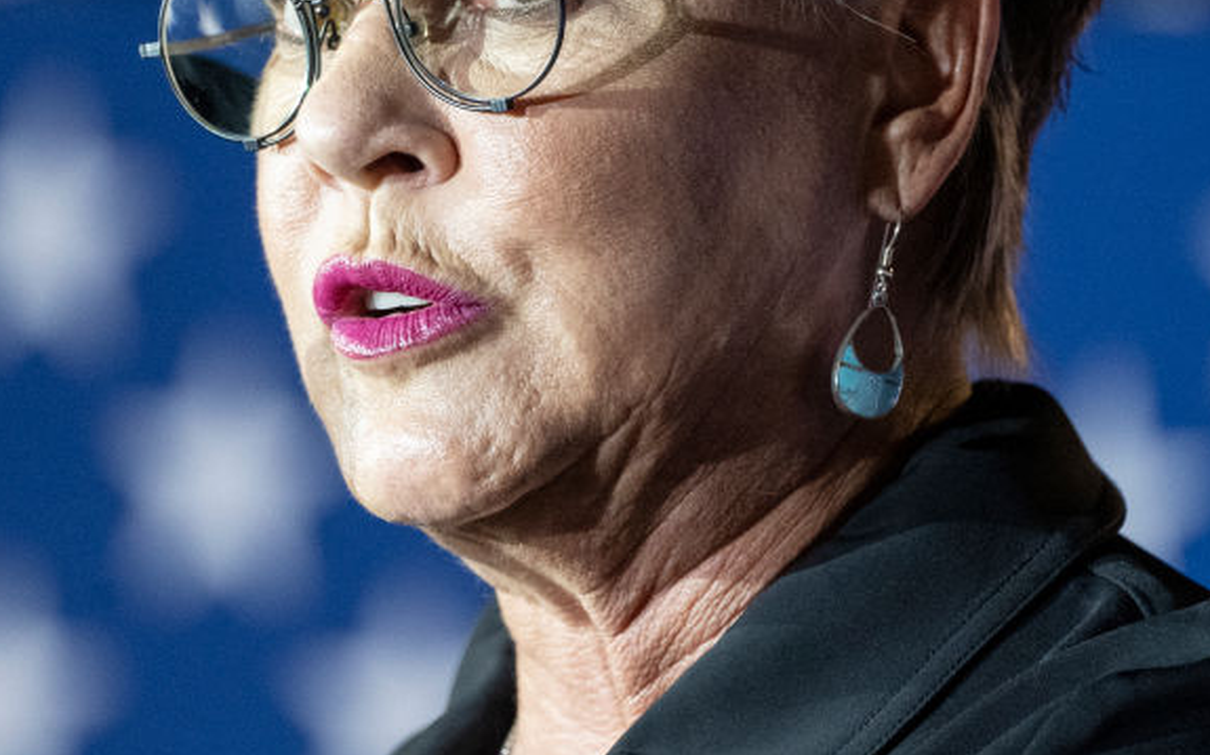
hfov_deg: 2.9
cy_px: 134
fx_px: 23934
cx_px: 511
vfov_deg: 1.8
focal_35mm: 726
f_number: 5.6
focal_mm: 400
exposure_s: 1/320
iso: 10000
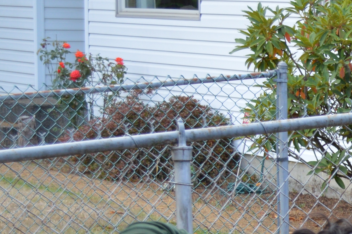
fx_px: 1856
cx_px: 659
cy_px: 313
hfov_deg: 10.2
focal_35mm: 190
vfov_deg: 7.1
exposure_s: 1/125
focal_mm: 32
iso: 250
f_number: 5.6
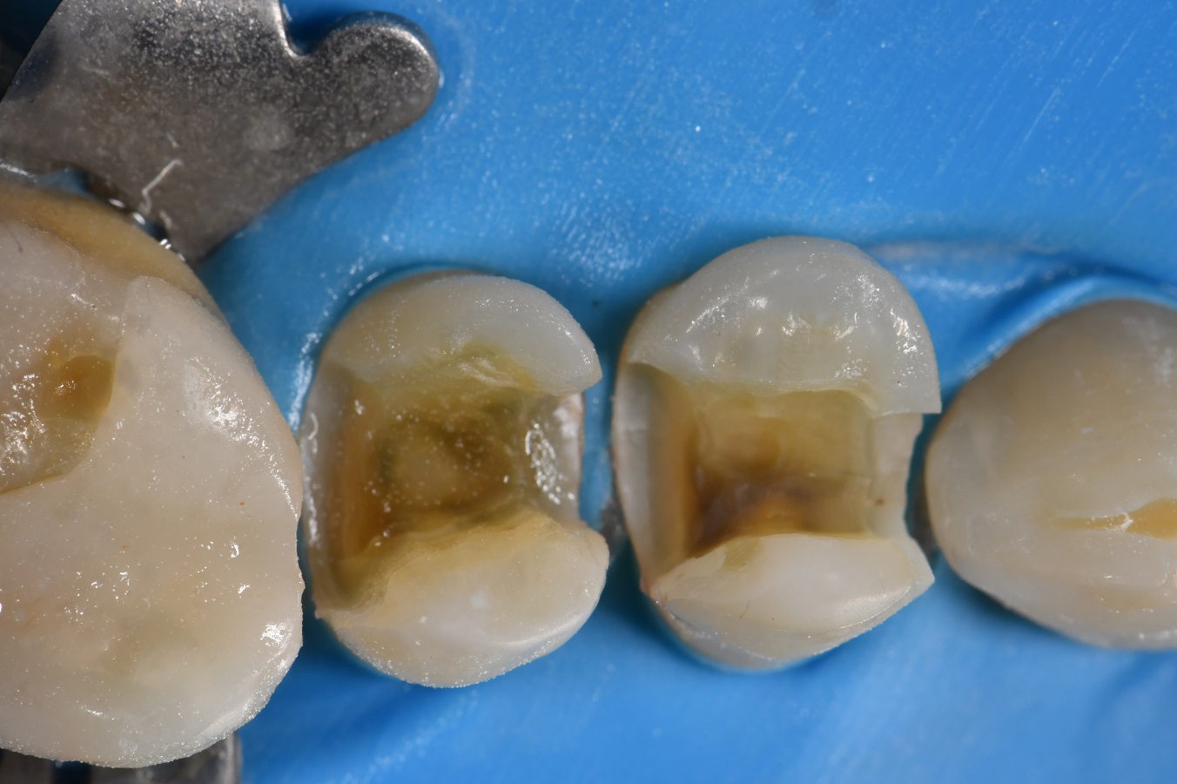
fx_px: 5130
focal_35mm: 157
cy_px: 392
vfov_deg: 8.7
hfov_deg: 13.1
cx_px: 588
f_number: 32
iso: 200
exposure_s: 1/160
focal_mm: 105
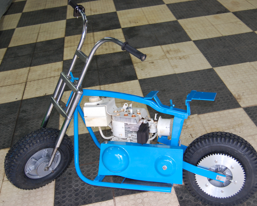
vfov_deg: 31.4
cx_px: 140
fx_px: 365
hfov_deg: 38.8
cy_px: 104
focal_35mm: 48
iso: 400
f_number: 4.2
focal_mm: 28
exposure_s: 1/60
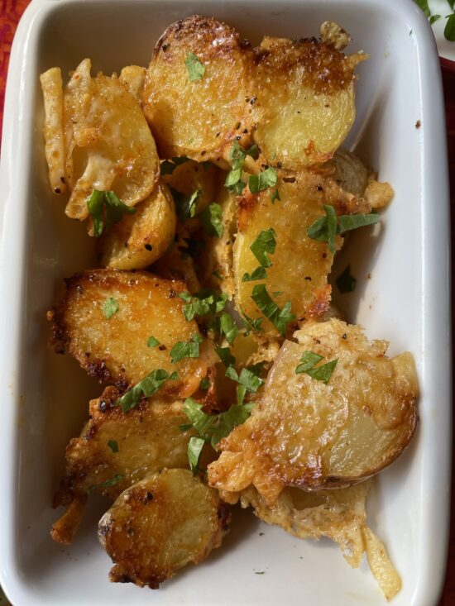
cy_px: 303
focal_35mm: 26
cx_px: 228
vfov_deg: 67.3
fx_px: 456
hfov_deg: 53.1
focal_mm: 4.2
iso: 50
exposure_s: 1/354
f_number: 1.6
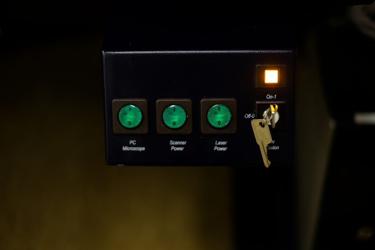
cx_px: 188
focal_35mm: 53
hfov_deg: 37.5
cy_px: 125
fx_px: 552
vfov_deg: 25.5
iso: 400
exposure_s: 1/125
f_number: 1.4
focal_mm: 35
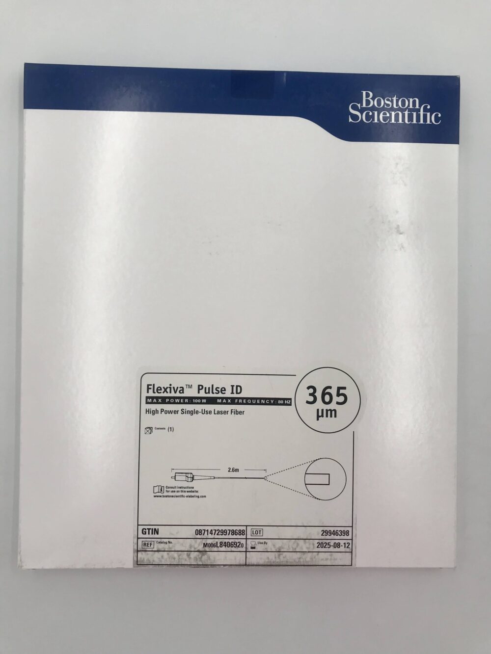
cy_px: 327
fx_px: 529
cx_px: 246
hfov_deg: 49.8
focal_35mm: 28
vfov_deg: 63.4
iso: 20
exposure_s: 1/329
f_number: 1.8
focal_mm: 3.99
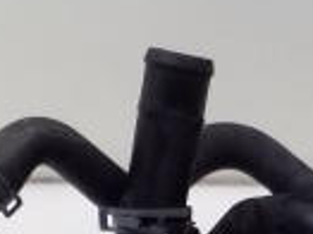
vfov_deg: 6.9
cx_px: 464
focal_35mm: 211
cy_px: 330
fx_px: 1906
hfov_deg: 9.2
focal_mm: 3.6
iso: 100
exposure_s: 1/50
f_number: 1.9
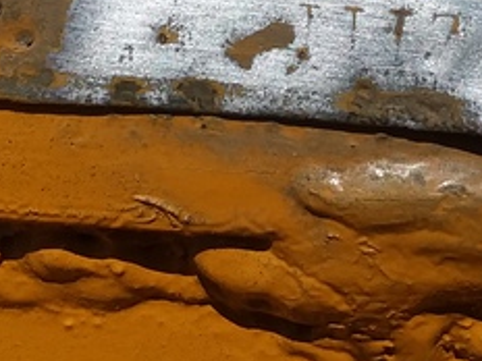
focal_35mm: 86
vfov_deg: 16.2
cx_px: 328
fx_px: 1197
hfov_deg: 22.6
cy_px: -122
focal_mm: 2.47
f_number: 1.9
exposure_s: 1/3878
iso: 40
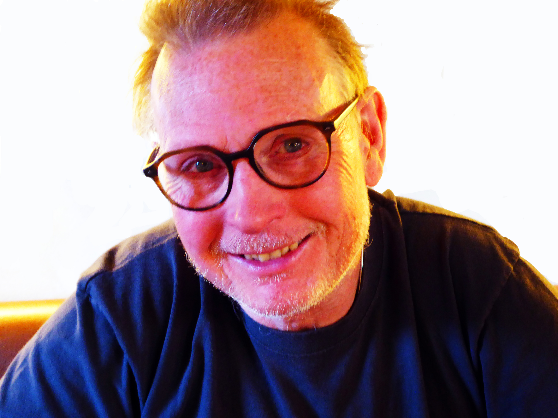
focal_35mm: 57
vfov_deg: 25.7
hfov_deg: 33.8
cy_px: 209
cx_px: 279
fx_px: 919
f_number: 4.2
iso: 400
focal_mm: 10.3
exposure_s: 1/5
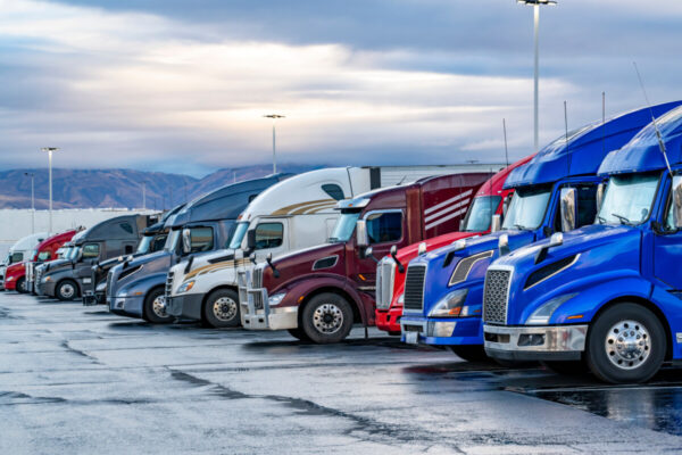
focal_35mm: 105
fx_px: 1989
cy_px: 228
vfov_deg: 13.0
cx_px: 341
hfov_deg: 19.5
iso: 800
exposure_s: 1/250
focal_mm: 105
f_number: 8
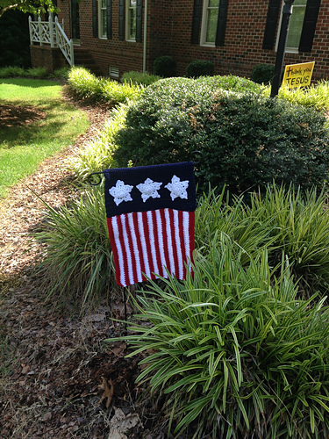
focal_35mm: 33
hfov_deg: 42.9
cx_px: 164
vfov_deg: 55.4
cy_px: 220
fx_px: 418
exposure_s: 1/326
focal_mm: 4.12
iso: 50
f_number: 2.4
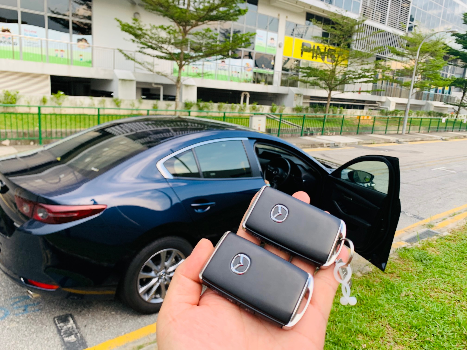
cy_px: 175
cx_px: 234
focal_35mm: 26
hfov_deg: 67.3
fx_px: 351
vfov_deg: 53.1
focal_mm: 4.25
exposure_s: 1/122
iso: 50
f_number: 1.8
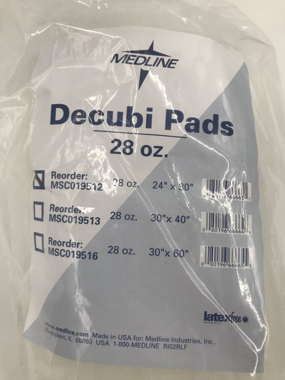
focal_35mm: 28
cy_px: 190
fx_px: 307
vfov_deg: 63.4
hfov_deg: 49.8
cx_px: 142
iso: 20
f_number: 1.8
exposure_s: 1/40
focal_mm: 3.99
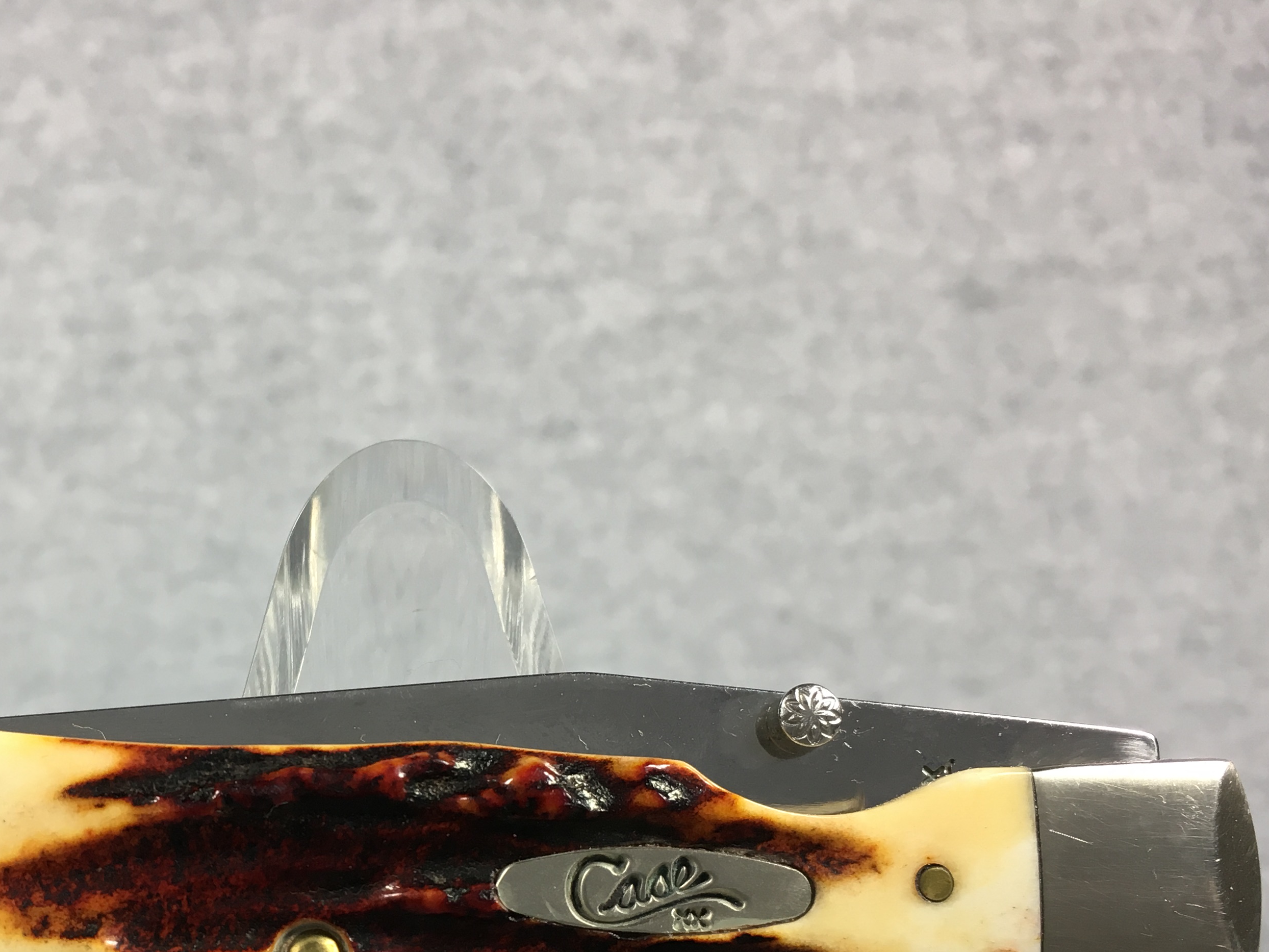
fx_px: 1723
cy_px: 763
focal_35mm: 47
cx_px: 345
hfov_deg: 39.5
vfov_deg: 30.1
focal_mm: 4.15
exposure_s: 1/40
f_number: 2.2
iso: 25
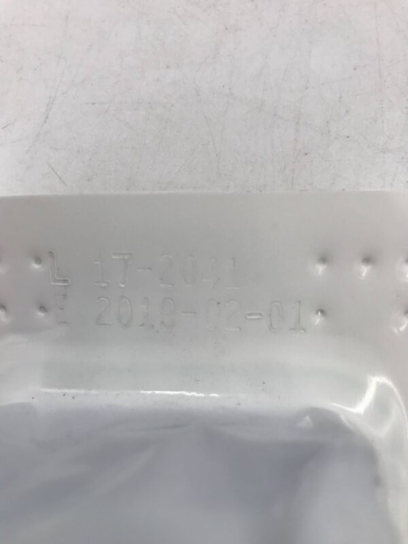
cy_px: 272
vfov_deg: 63.4
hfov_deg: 49.7
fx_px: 440
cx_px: 204
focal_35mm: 28
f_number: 1.8
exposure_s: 1/170
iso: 20
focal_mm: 3.99
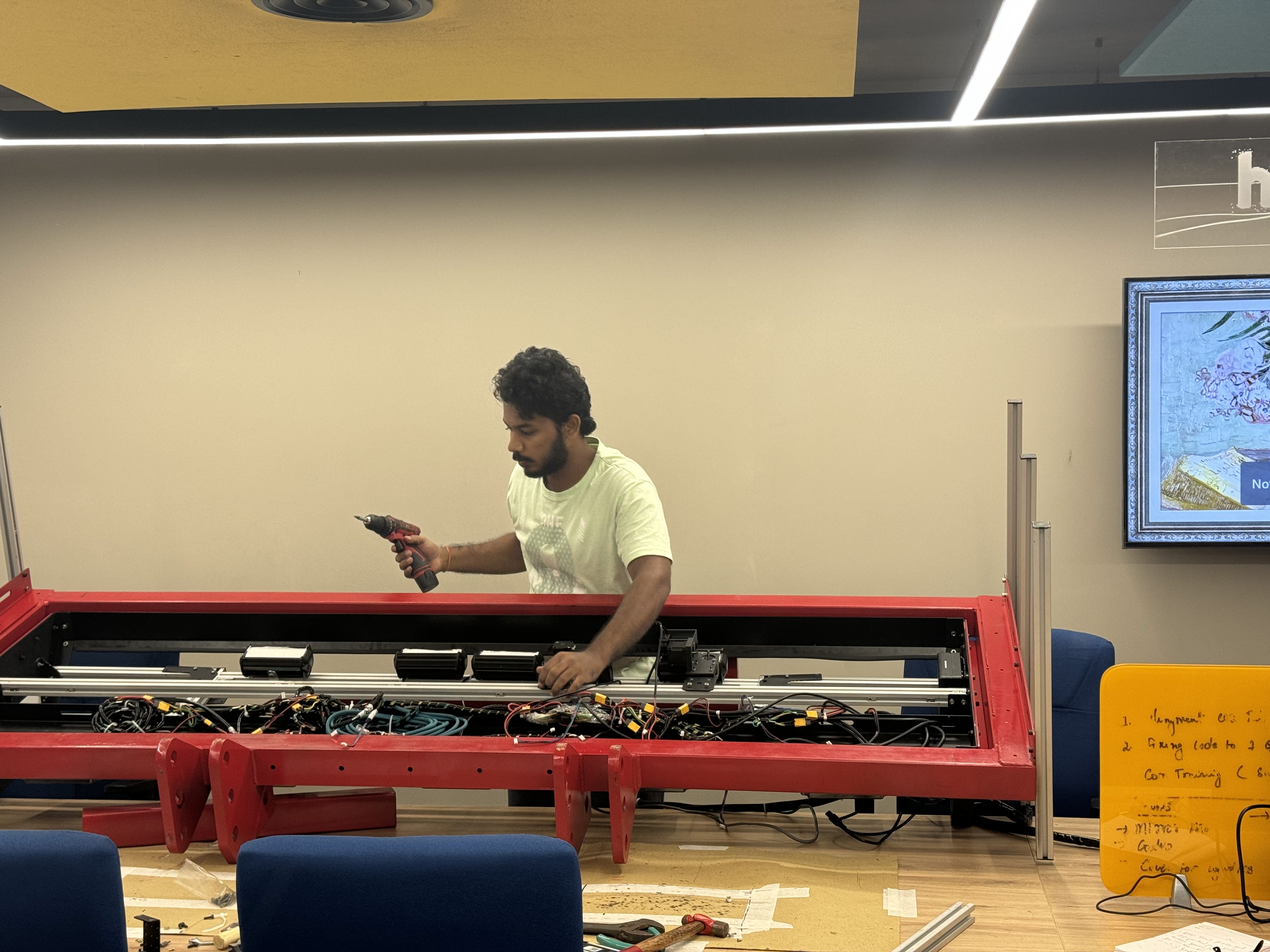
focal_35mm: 48
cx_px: 635
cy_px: 476
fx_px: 1761
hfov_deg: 39.7
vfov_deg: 30.3
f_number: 1.78
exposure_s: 1/100
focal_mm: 6.86
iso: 80
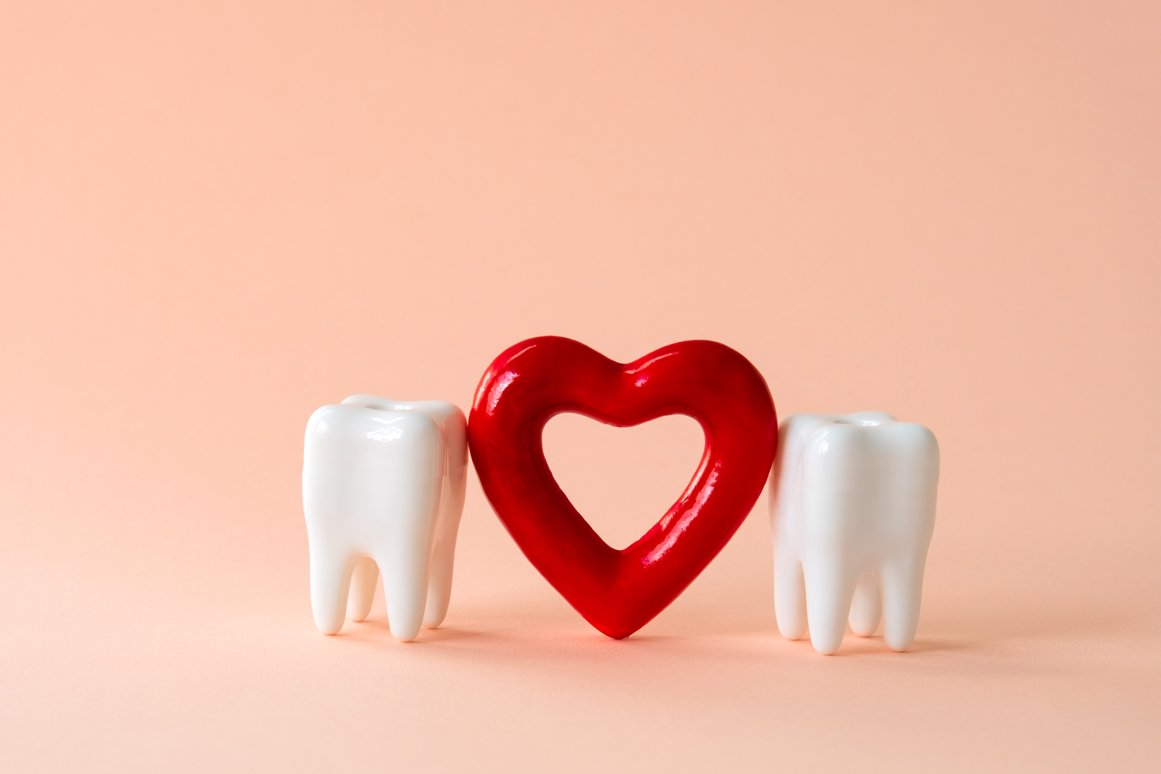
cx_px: 580
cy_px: 387
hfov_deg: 14.3
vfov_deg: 9.6
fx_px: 4611
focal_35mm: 143
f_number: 7.1
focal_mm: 95.4
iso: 160
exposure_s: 1/15
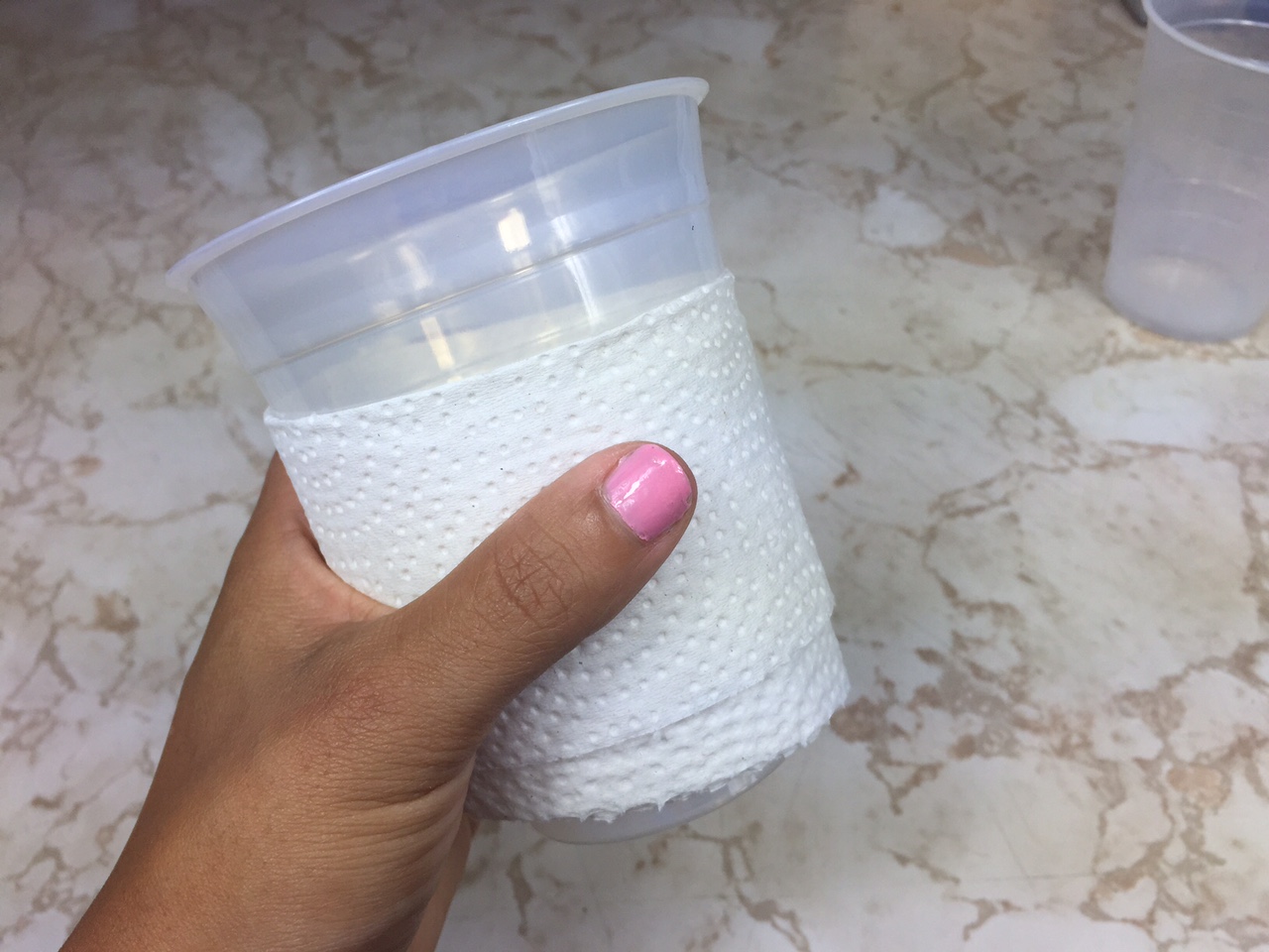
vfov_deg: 48.2
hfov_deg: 61.7
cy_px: 476
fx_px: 1063
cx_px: 634
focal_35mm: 29
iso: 32
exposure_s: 1/327
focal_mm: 4.15
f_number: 2.2
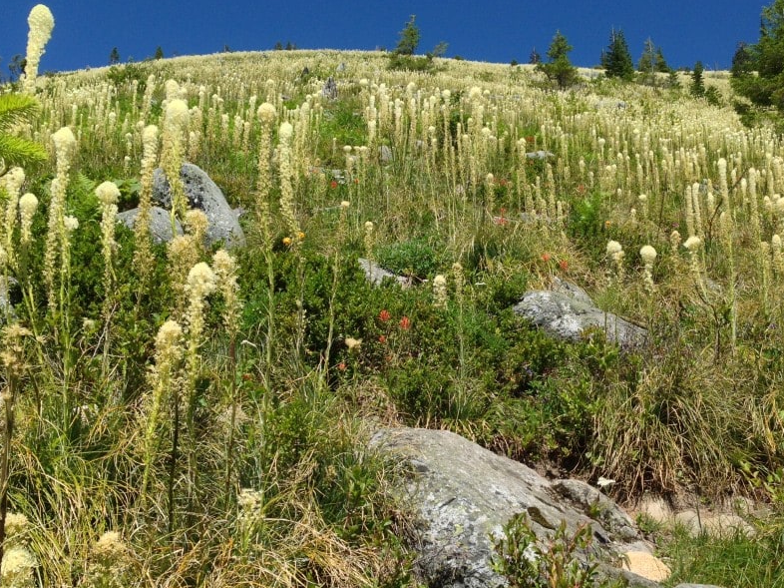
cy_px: 348
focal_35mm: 43
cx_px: 424
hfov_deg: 43.8
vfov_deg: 33.5
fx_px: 974
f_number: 2.4
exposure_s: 1/1323
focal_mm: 4.12
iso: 50
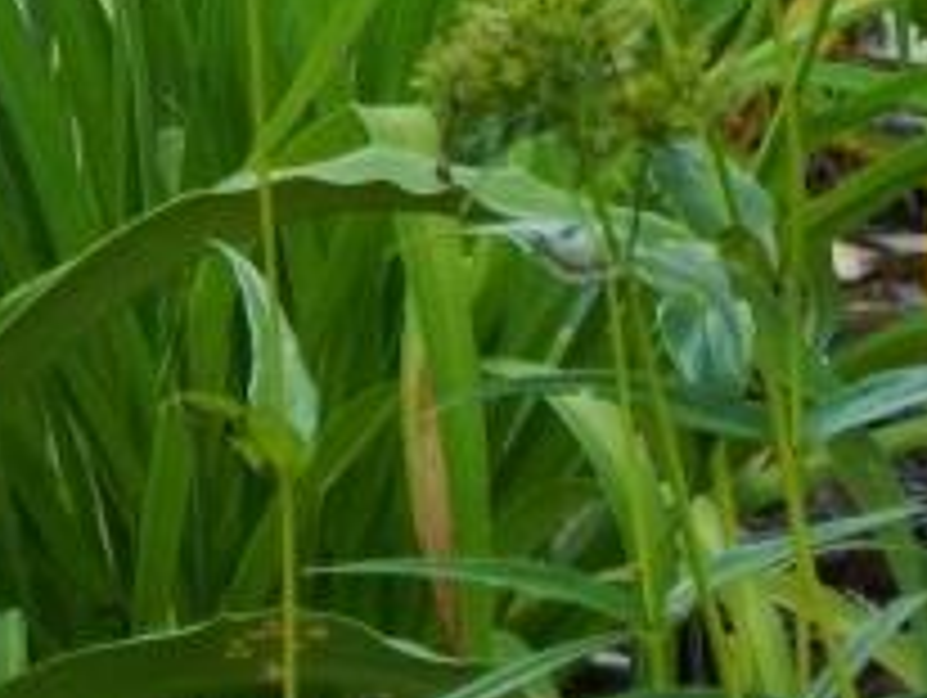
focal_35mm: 2619
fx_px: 70217
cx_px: -68
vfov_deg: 0.6
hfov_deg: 0.8
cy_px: -621
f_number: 5.8
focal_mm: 120
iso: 360
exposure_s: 1/250
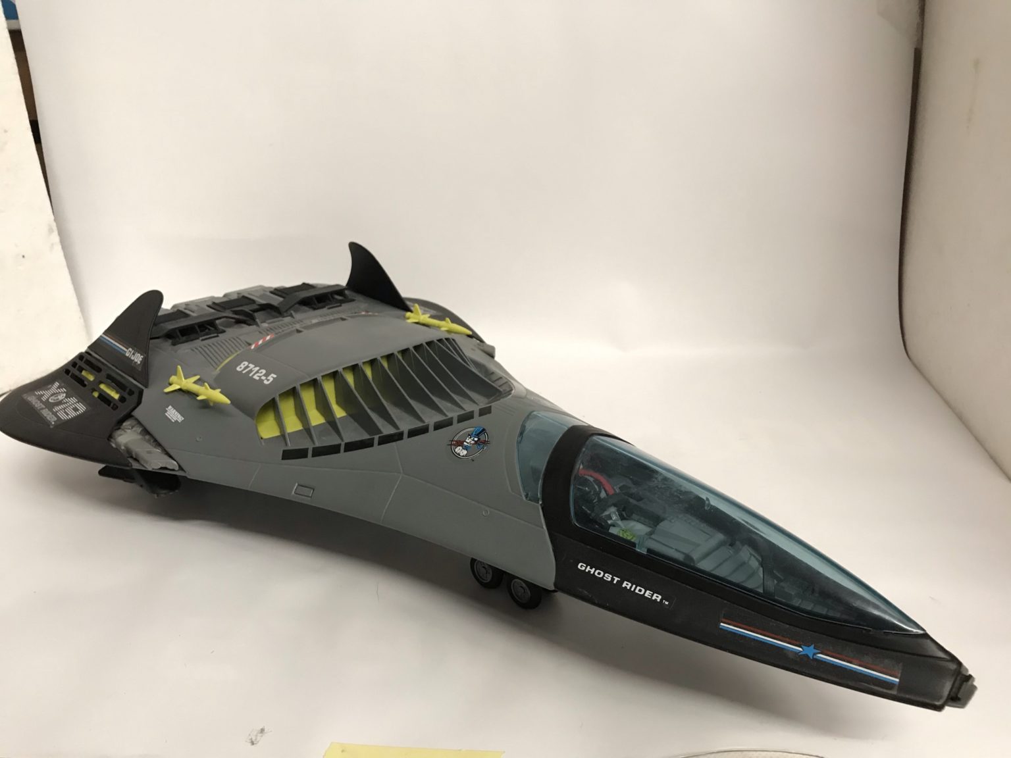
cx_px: 506
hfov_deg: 63.4
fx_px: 818
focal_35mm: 28
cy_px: 379
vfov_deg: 49.7
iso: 64
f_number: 1.8
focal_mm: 3.99
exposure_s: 1/17
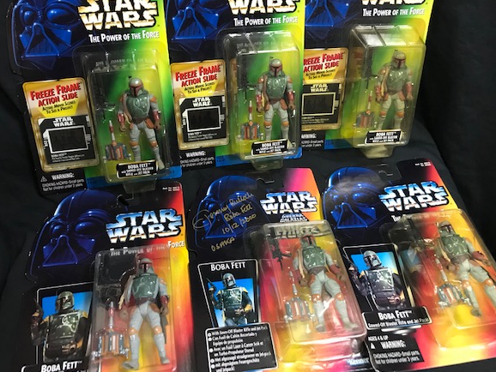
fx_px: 444
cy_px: 172
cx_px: 238
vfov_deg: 45.4
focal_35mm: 31
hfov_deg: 58.3
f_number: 1.8
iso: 100
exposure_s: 1/10
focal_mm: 3.99
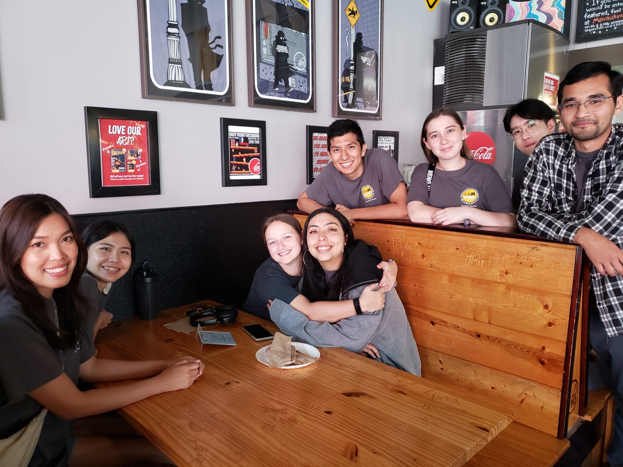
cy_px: 234
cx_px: 312
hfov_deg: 67.3
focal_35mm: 26
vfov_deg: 53.1
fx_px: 468
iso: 200
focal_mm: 4.3
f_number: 1.5
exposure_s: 1/60
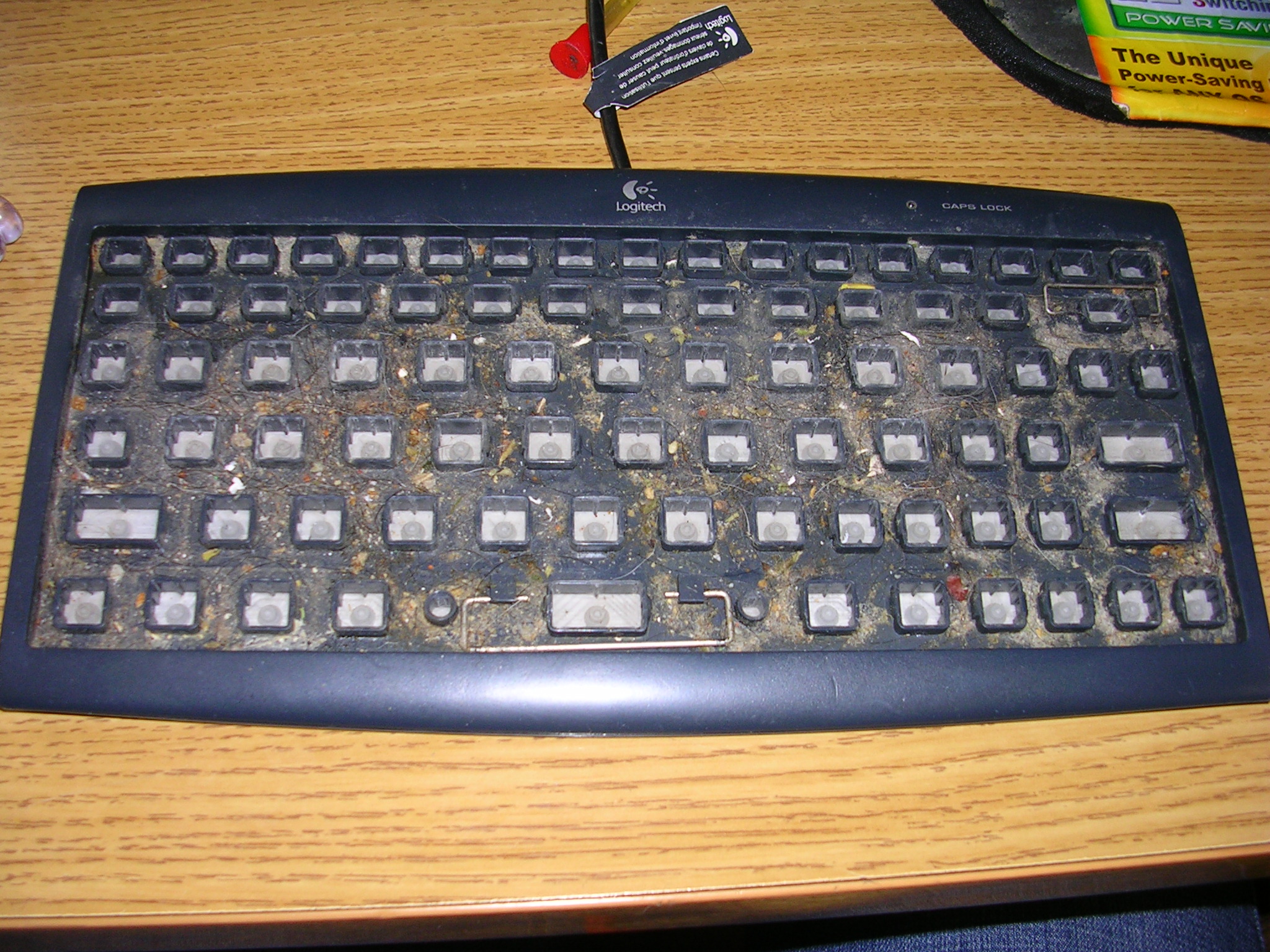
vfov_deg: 37.7
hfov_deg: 49.0
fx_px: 1394
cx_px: 635
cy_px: 476
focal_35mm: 38
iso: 50
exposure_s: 1/60.1
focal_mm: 5.8
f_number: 2.8
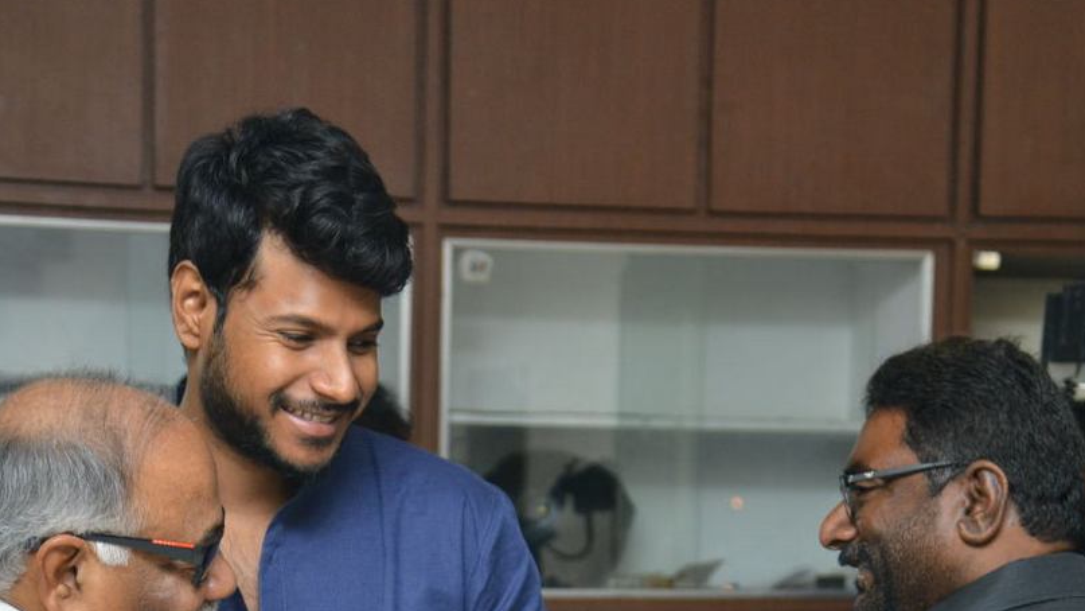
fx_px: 3021
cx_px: 461
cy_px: 717
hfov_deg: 20.3
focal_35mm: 105
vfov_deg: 11.3
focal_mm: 50
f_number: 4
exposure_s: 1/125
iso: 800
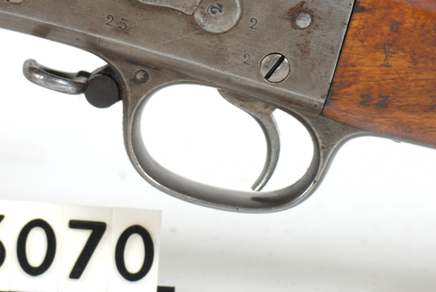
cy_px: 30
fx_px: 2873
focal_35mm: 237
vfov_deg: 5.8
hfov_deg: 8.7
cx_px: 76
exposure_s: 1/60
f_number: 7.1
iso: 100
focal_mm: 70
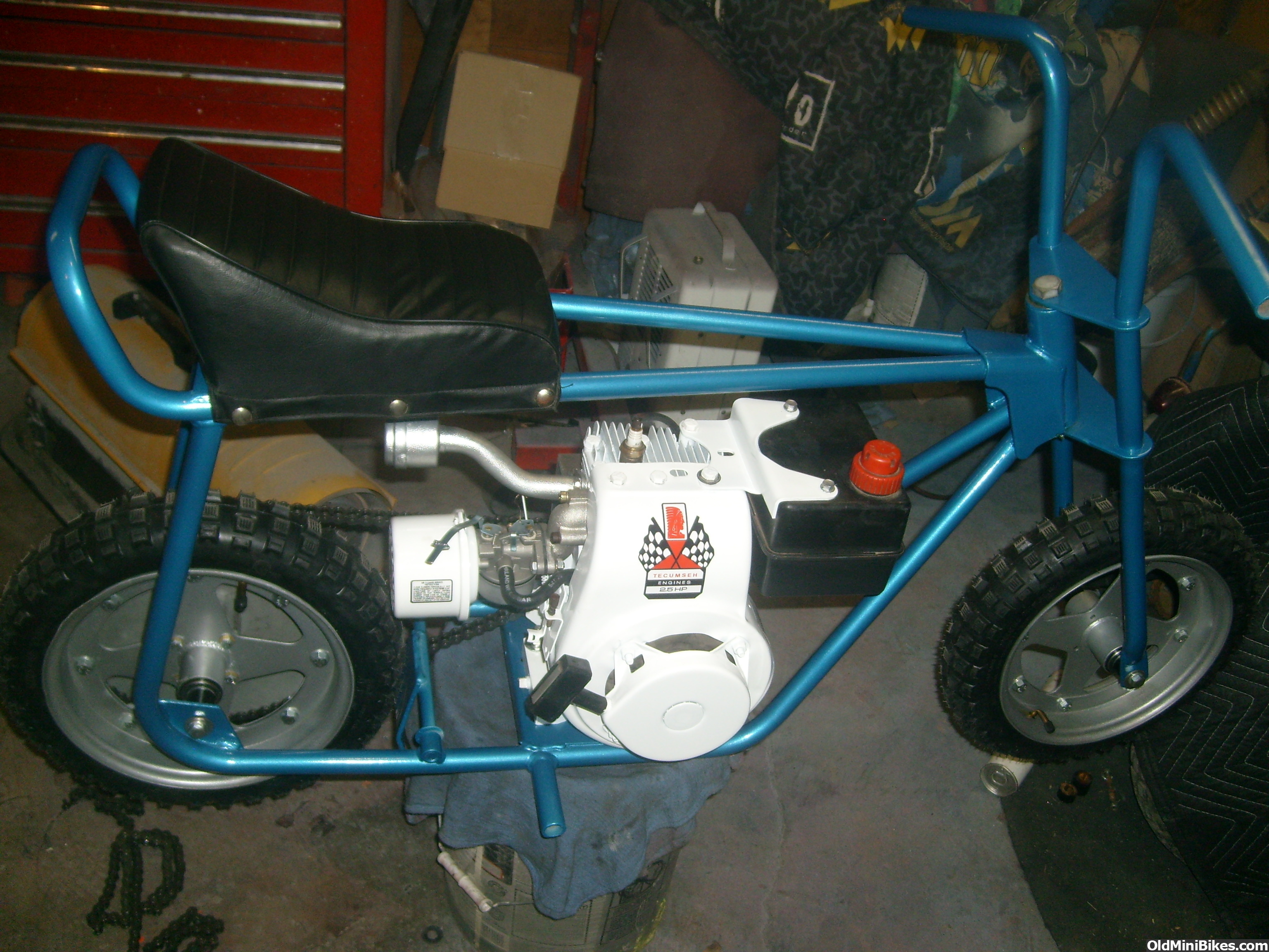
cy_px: 476
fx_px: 1283
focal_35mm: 35
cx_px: 634
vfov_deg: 40.7
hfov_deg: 52.6
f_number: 2.8
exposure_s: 1/45
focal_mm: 5.8
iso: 100
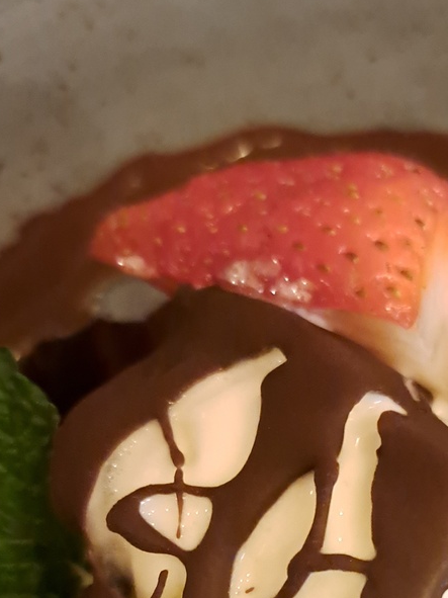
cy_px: 643
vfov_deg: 27.5
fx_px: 1122
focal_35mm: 65
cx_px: 351
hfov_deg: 22.3
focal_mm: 5.23
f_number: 1.8
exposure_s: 1/20
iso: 1600
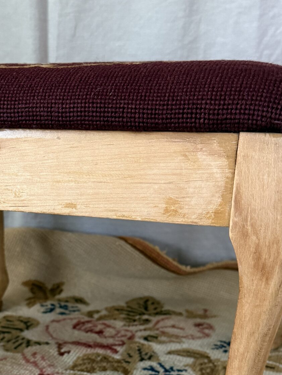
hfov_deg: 26.1
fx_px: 597
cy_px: 244
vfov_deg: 34.7
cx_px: 59
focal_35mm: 55
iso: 400
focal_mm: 6.76
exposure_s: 1/60
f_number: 1.78
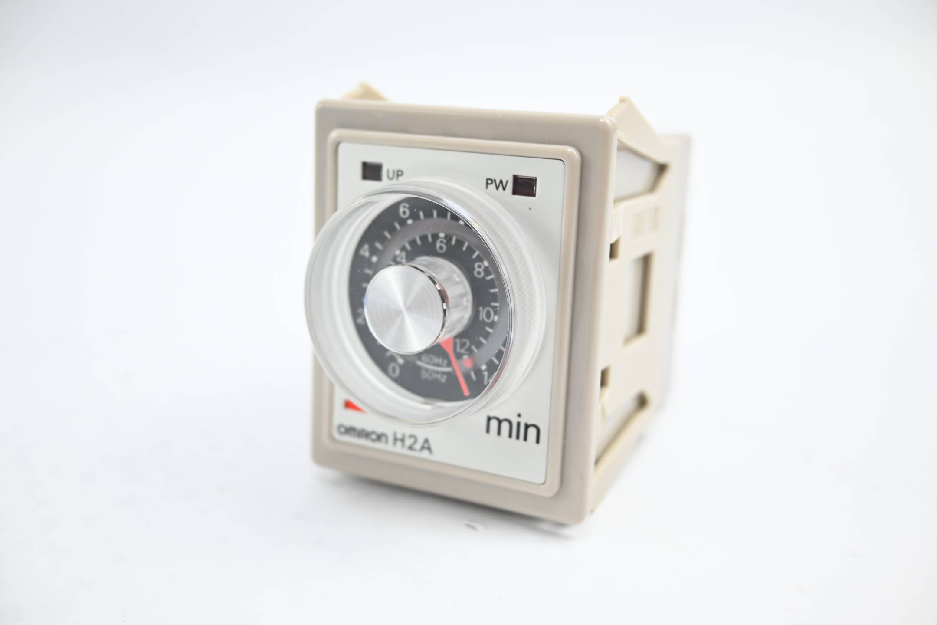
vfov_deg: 33.6
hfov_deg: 48.7
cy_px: 312
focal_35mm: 40
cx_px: 468
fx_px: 1035
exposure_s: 1/50
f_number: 4.5
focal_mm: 26.5
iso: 100
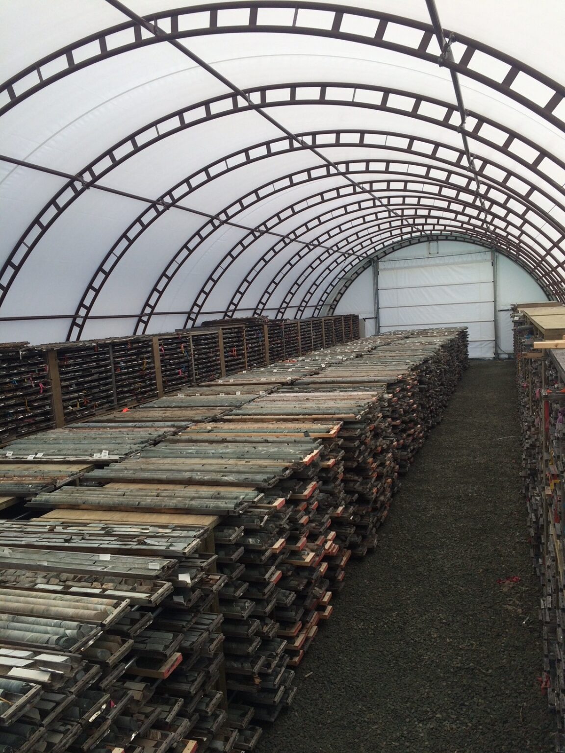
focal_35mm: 29
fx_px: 631
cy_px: 376
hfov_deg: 48.2
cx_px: 282
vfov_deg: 61.7
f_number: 2.2
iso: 32
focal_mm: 4.15
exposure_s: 1/733
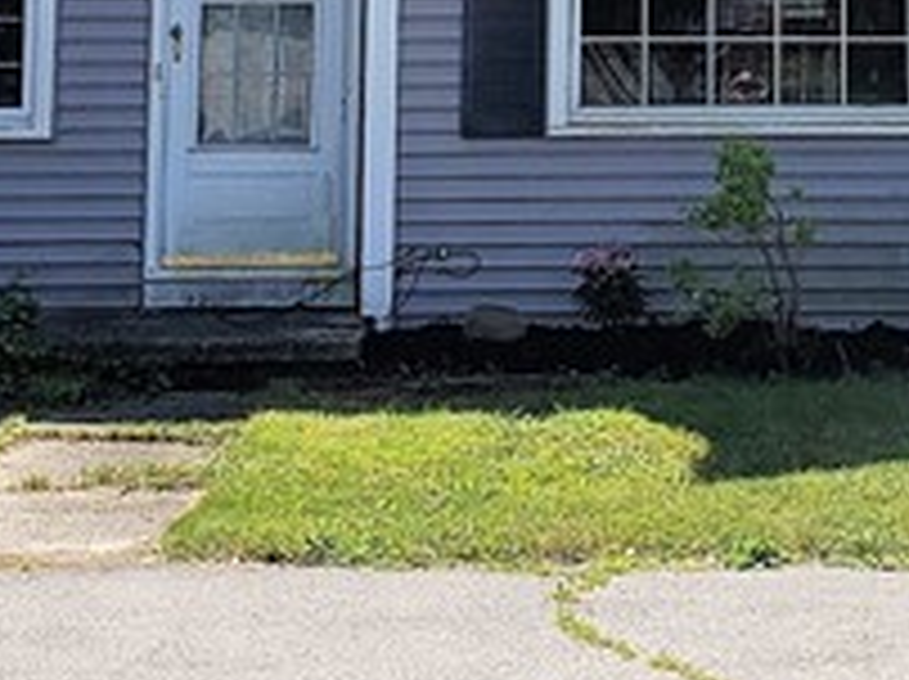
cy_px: -329
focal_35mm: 132
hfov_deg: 14.8
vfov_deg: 10.8
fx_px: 3462
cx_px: 806
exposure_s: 1/1399
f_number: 2.4
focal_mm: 4.3
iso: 50
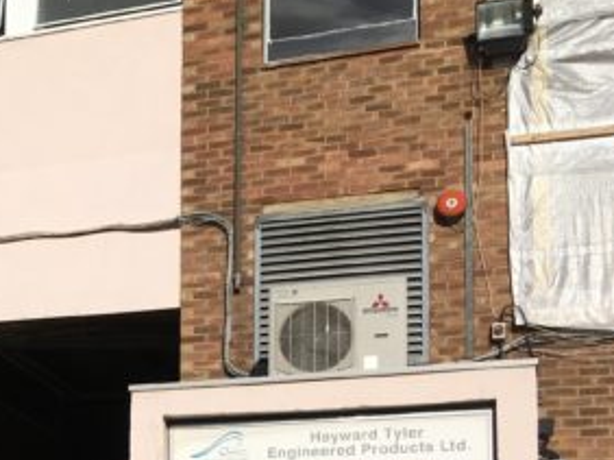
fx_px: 1400
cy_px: 530
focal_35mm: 79
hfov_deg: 22.1
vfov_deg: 17.9
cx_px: -189
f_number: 2.2
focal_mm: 4.15
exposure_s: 1/4049
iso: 25
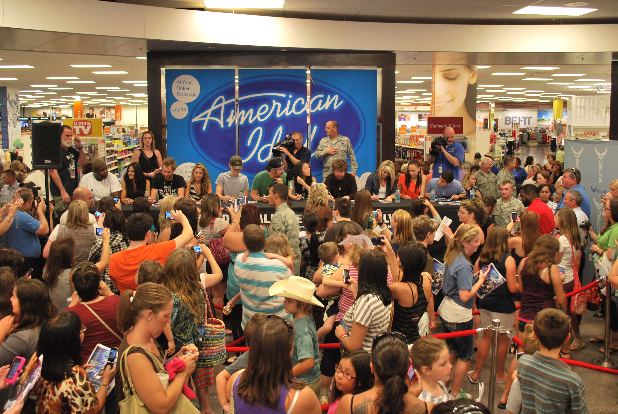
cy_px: 174
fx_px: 550
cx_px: 294
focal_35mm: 32
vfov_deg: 41.1
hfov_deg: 58.6
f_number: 3.5
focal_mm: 18
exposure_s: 1/30
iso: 220
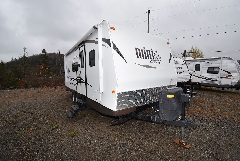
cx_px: 120
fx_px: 100
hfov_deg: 100.3
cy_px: 80
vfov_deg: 77.5
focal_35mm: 15
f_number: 5.6
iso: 560
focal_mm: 10
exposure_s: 1/125
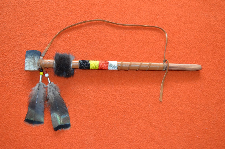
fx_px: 262
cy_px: 74
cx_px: 112
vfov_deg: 31.8
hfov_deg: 46.5
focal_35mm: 42
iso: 1600
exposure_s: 1/60
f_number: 4.5
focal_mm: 28
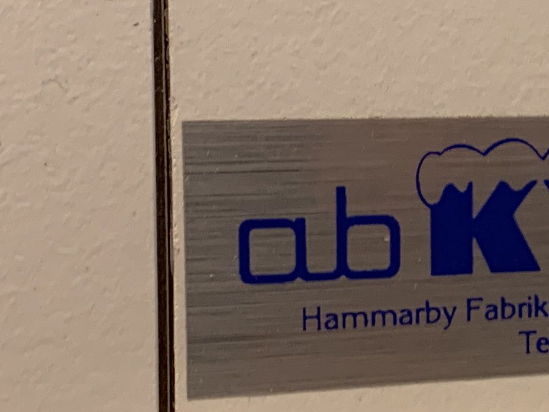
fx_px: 1792
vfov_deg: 13.1
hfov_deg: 17.0
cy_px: 209
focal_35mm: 113
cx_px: 542
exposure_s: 1/100
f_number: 1.8
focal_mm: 4.25
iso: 80
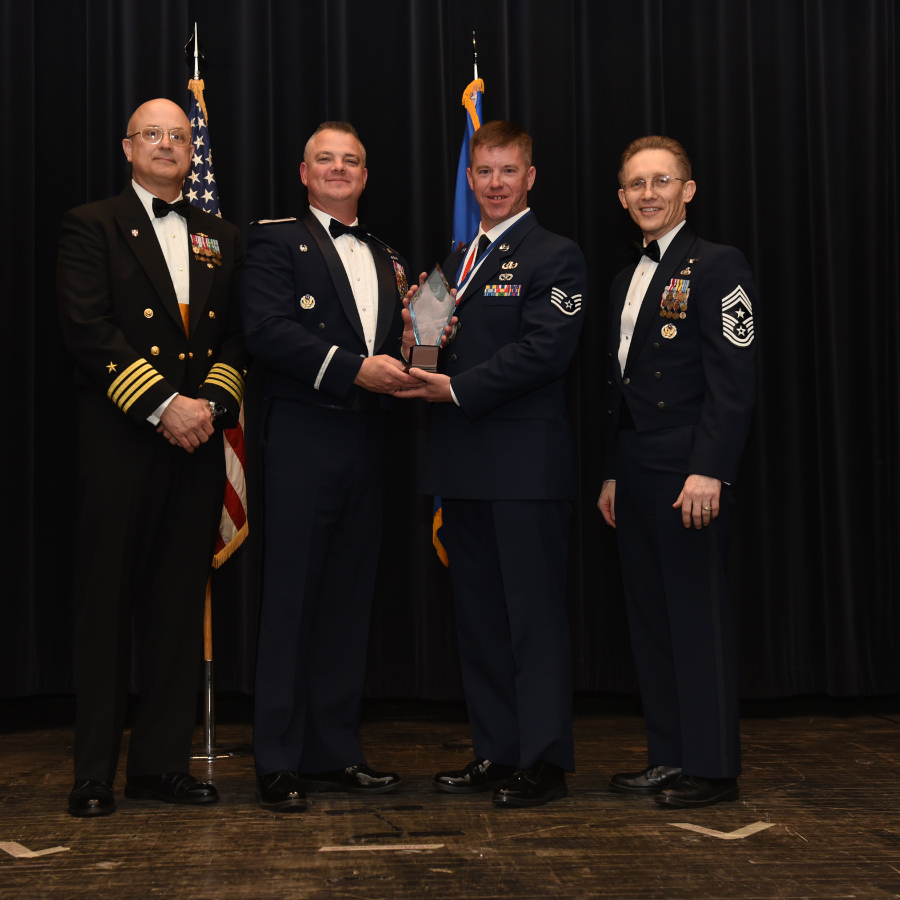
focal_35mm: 57
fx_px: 1677
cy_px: 447
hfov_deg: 30.0
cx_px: 424
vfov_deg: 30.0
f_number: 5
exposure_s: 1/40
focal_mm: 44
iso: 1250
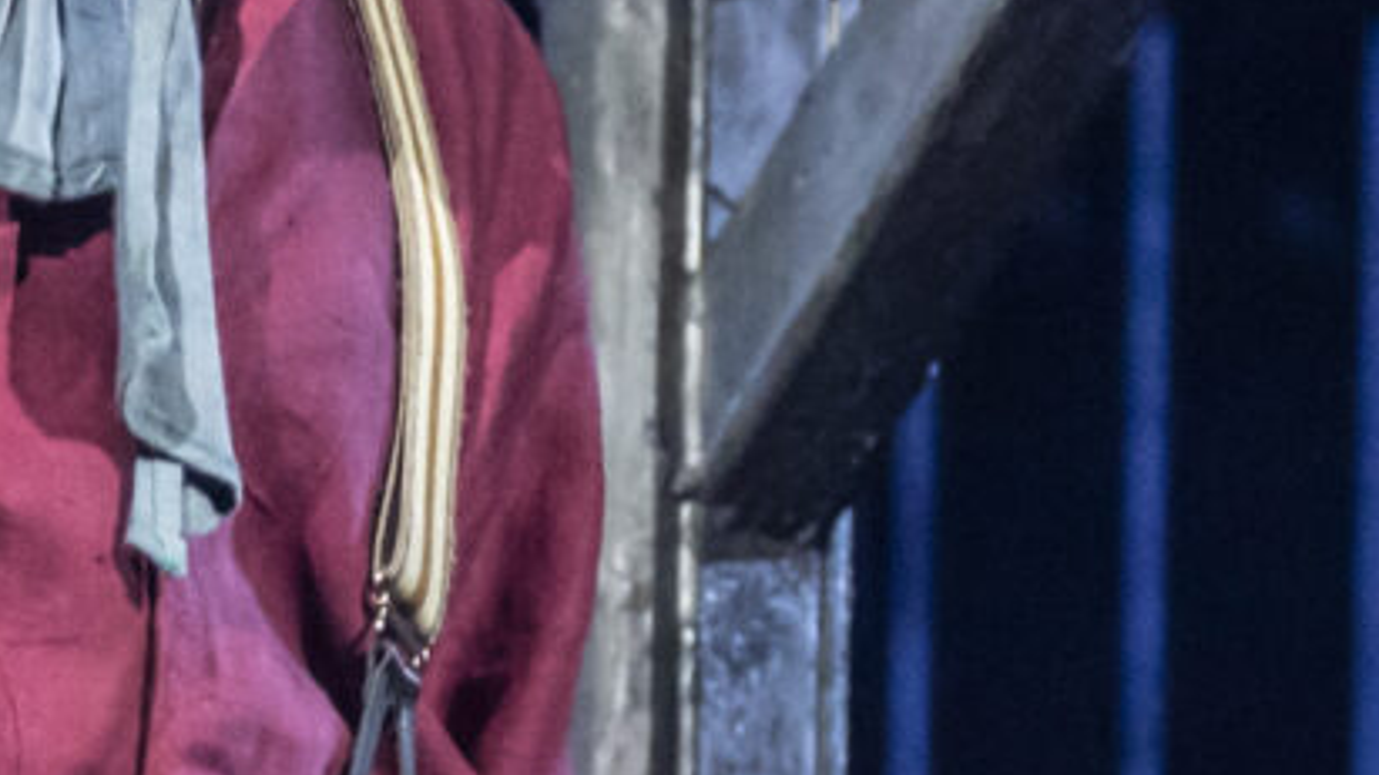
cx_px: 396
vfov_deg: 0.8
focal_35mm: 1467
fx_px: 53631
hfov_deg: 1.5
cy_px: -181
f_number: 5
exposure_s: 1/100
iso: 3200
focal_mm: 200
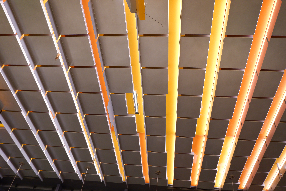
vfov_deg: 40.0
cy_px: 96
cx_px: 143
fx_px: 262
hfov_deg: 57.2
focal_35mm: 33
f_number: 4.2
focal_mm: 22.1
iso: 800
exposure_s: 1/17
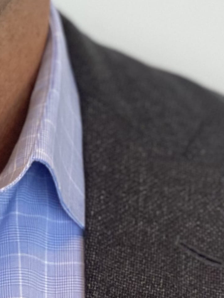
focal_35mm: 217
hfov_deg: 6.8
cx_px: -88
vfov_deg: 8.9
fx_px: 1871
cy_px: -163
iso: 160
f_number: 2
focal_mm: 6
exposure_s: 1/120
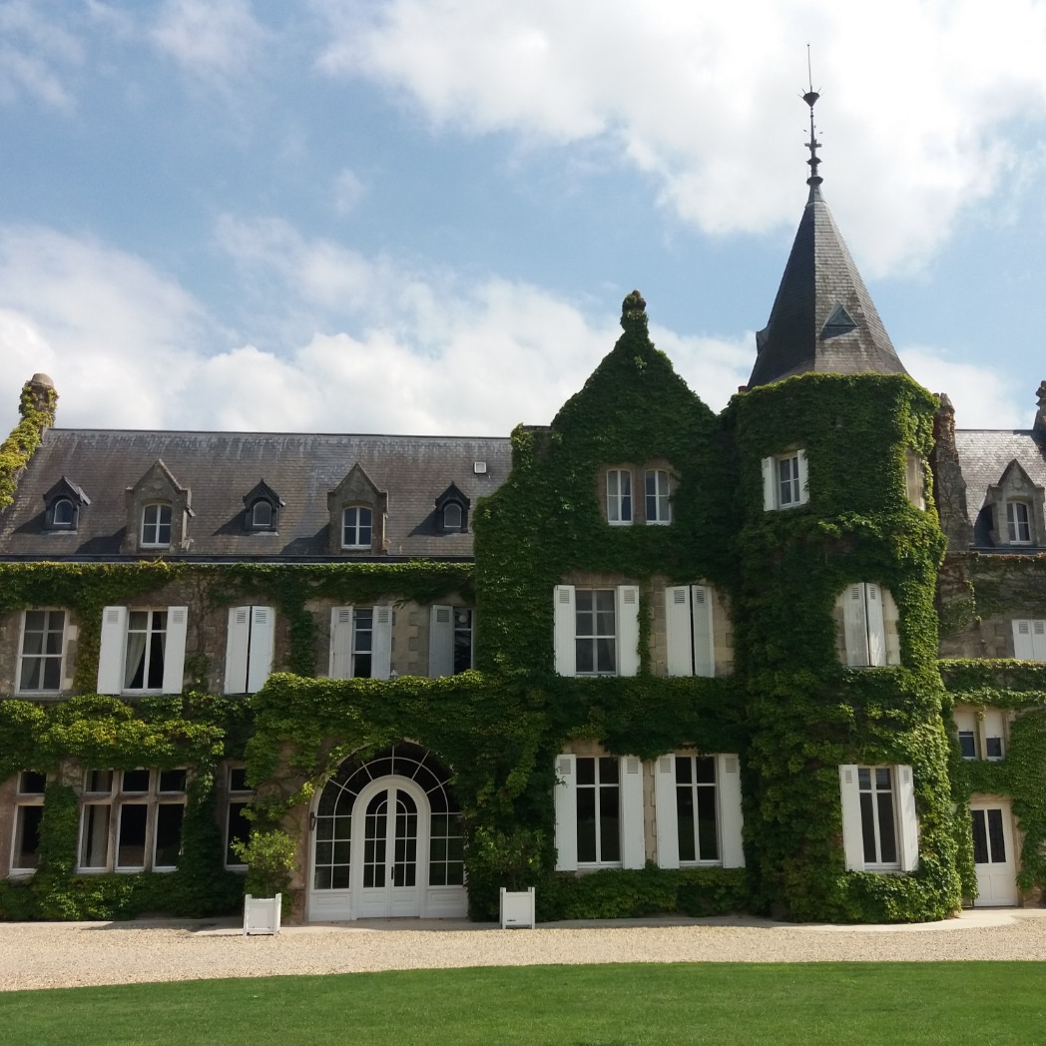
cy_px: 536
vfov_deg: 48.4
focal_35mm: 34
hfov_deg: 48.4
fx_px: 1162
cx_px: 566
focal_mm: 3.7
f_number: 1.9
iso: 64
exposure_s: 1/2036
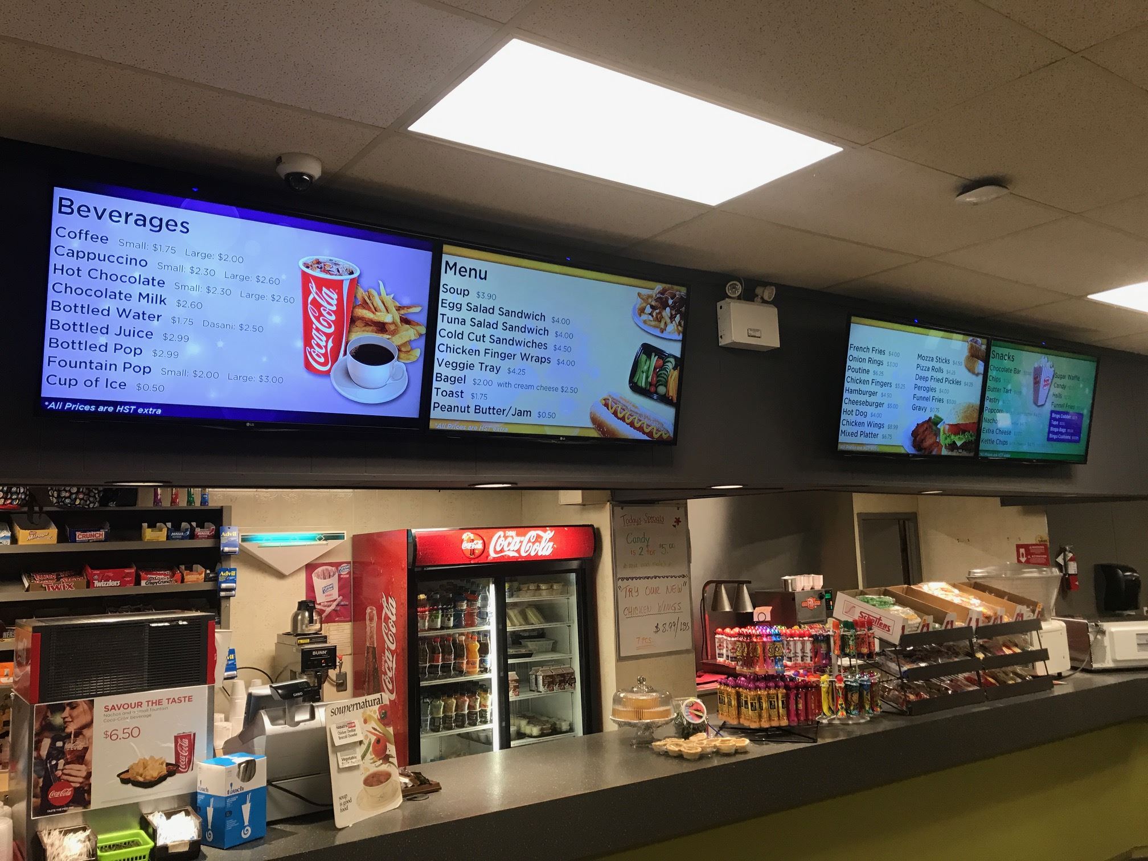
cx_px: 574
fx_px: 929
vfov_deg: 49.7
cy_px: 430
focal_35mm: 28
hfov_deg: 63.4
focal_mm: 3.99
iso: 40
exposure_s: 1/30
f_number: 1.8
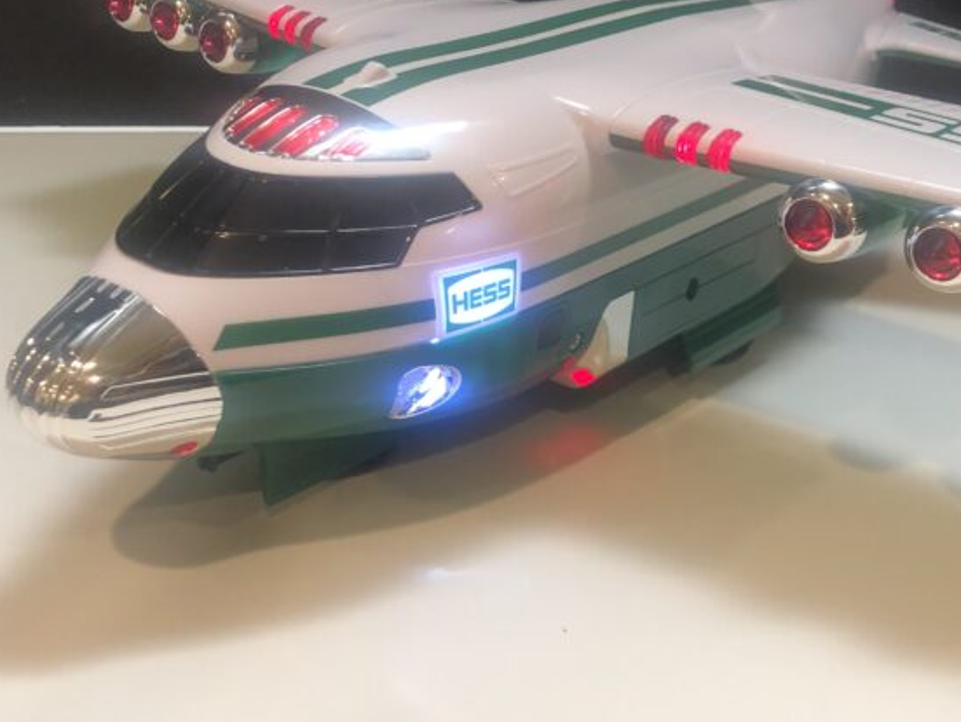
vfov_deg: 28.1
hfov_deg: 36.8
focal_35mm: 52
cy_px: 337
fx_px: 1445
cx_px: 518
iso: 40
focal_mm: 4
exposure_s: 1/30
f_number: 1.8
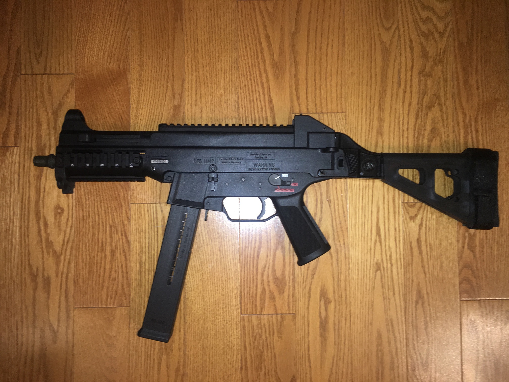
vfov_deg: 48.2
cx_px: 254
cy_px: 191
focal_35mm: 29
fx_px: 426
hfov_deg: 61.7
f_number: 2.2
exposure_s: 1/16
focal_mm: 4.15
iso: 50
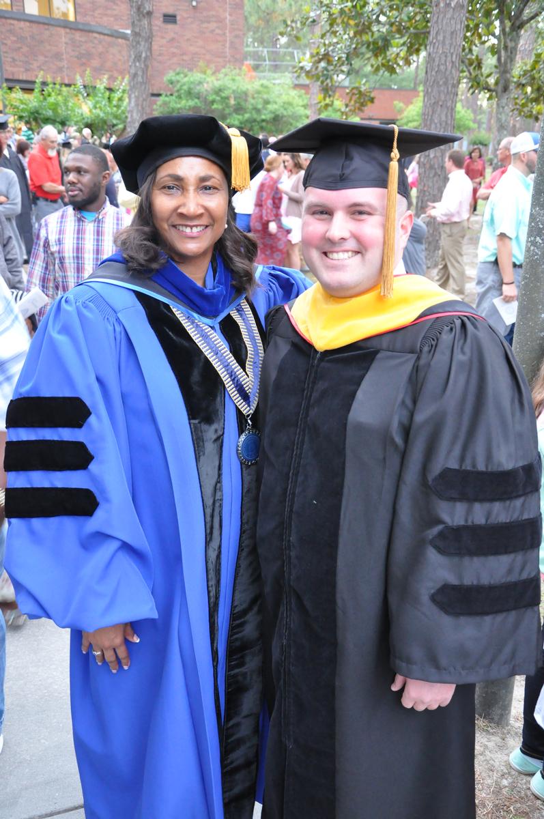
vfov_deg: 53.2
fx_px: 818
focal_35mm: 36
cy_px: 410
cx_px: 272
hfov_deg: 36.8
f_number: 5
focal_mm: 24
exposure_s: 1/25
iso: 2000
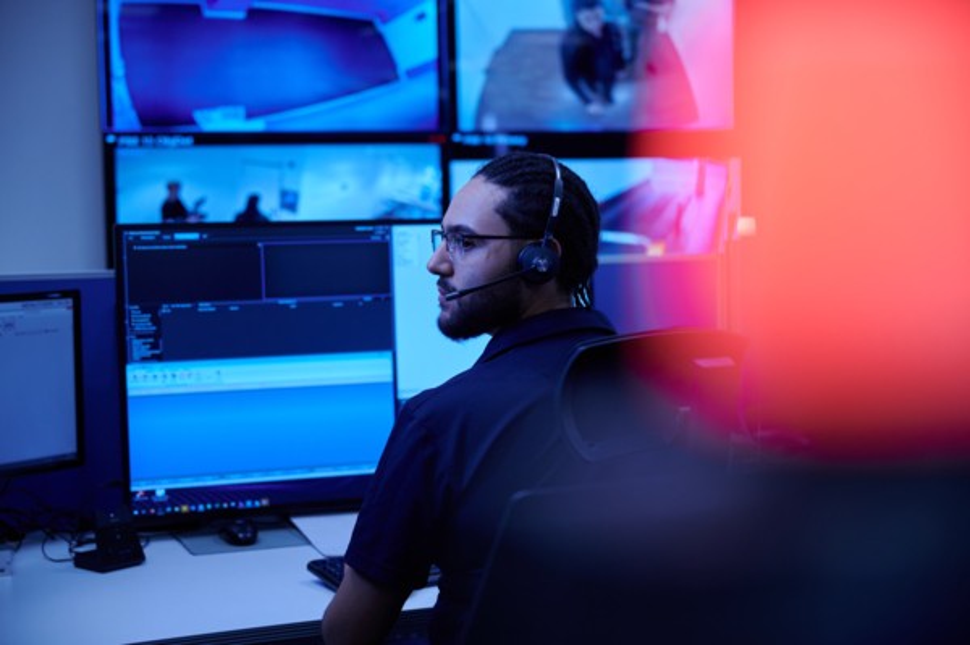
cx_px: 485
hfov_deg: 34.5
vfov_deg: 23.3
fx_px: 1561
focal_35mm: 58
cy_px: 322
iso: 800
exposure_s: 1/250
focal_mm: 58
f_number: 2.8
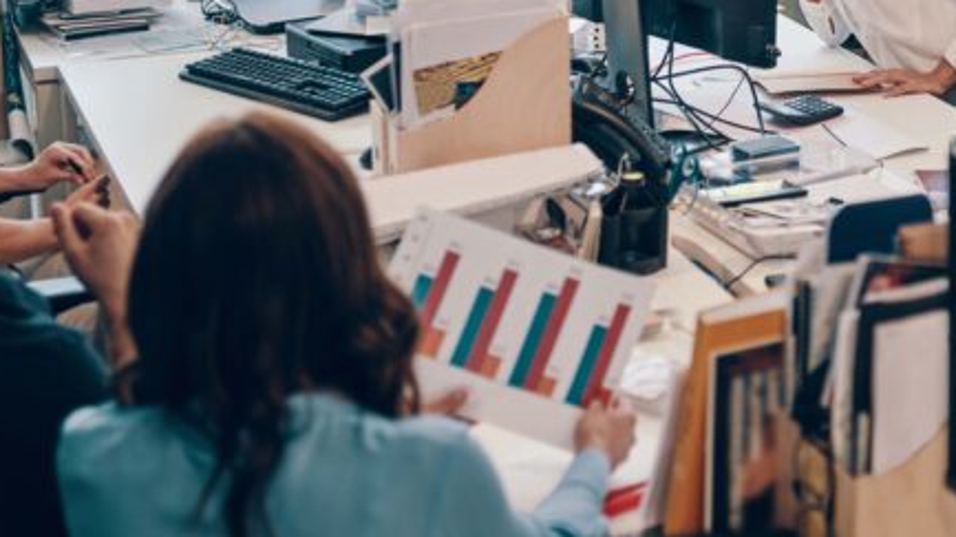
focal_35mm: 93
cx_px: 799
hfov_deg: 22.5
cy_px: -20
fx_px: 2356
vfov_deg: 12.8
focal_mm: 50
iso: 400
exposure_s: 1/80
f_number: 2.8
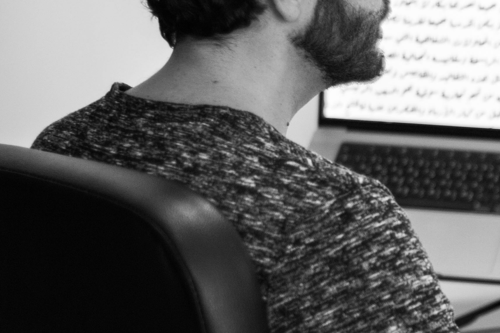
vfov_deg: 9.5
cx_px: 631
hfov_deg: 13.8
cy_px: 182
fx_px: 1999
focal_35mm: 144
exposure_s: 1/200
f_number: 2
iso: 640
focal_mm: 50
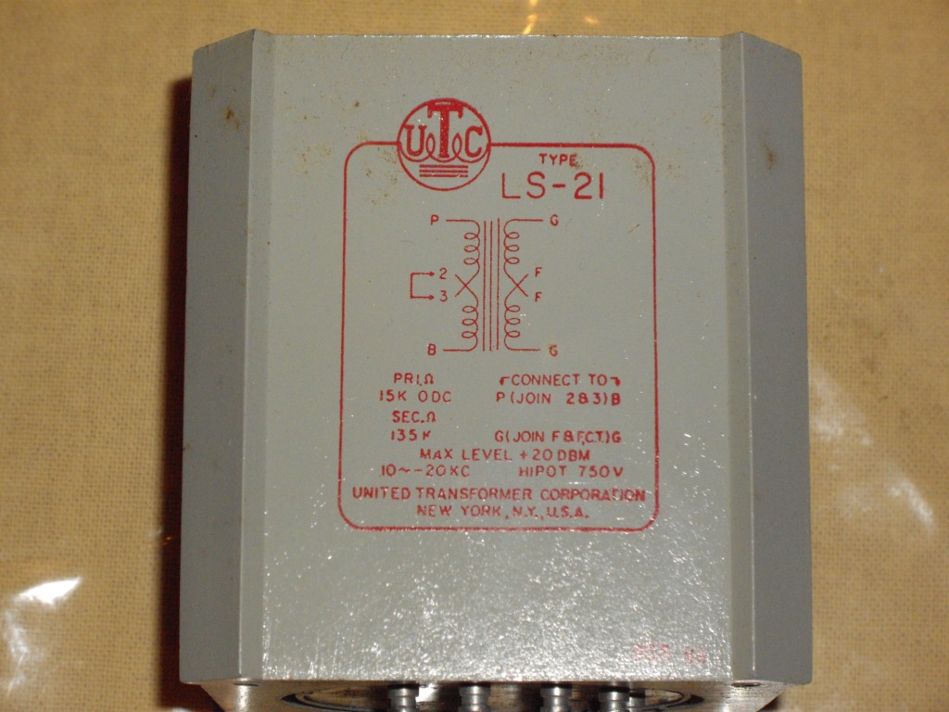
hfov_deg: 17.4
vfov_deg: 13.1
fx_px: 3098
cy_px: 356
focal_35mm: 113
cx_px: 474
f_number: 5.4
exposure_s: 1/125
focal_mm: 23.7
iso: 400
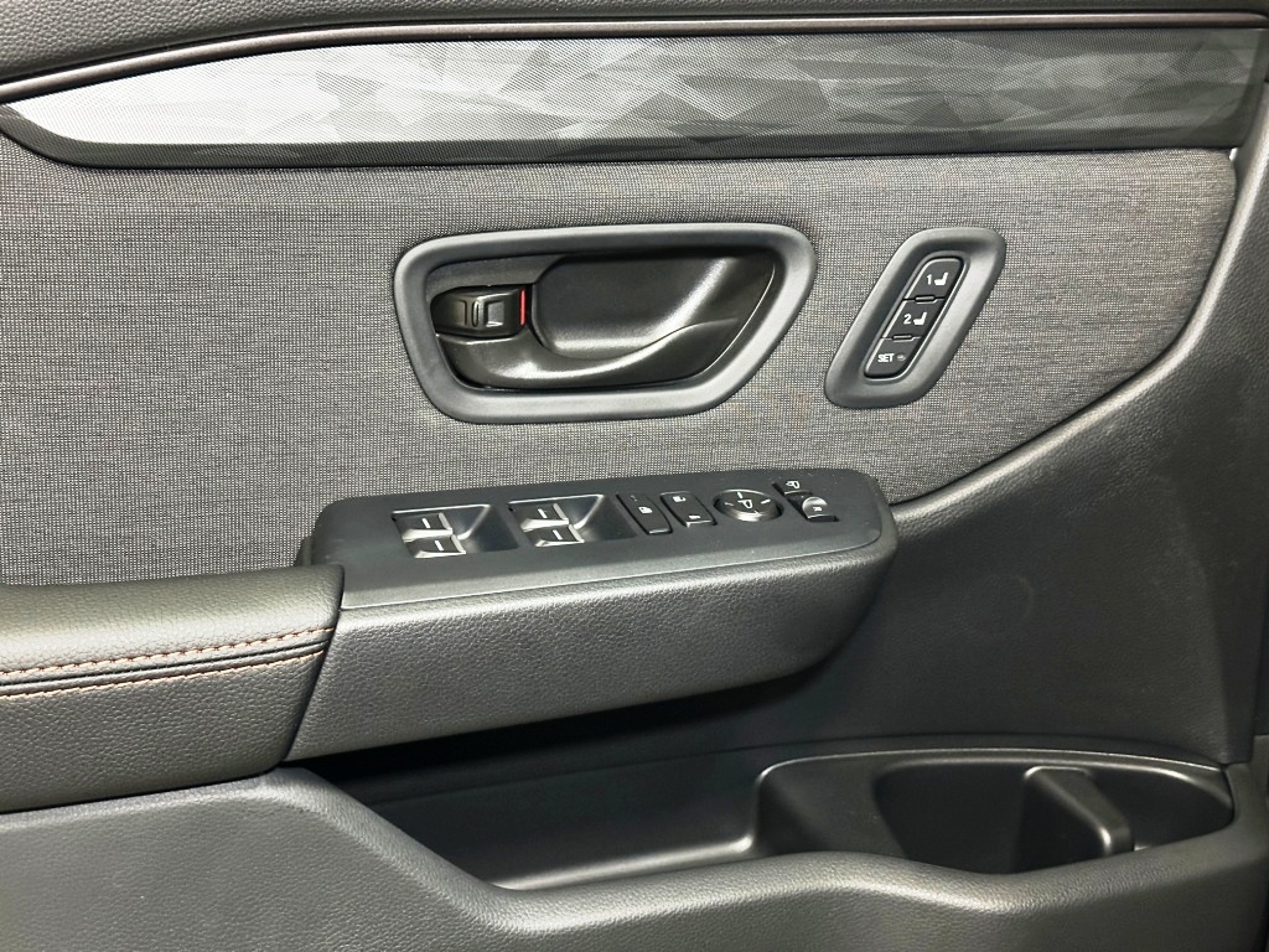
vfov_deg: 30.3
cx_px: 634
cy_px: 476
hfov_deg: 39.7
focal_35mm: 48
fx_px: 1760
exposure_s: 1/30
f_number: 1.78
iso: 640
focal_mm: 6.86
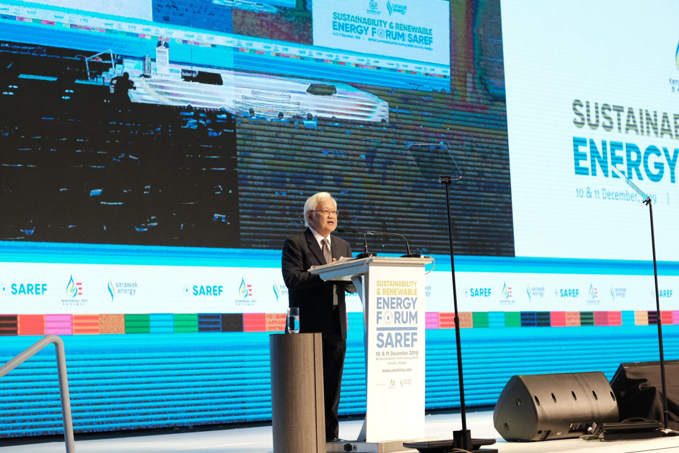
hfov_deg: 24.2
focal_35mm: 84
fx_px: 1584
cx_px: 340
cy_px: 226
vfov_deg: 16.3
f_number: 2.8
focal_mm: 56
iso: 5000
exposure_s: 1/800
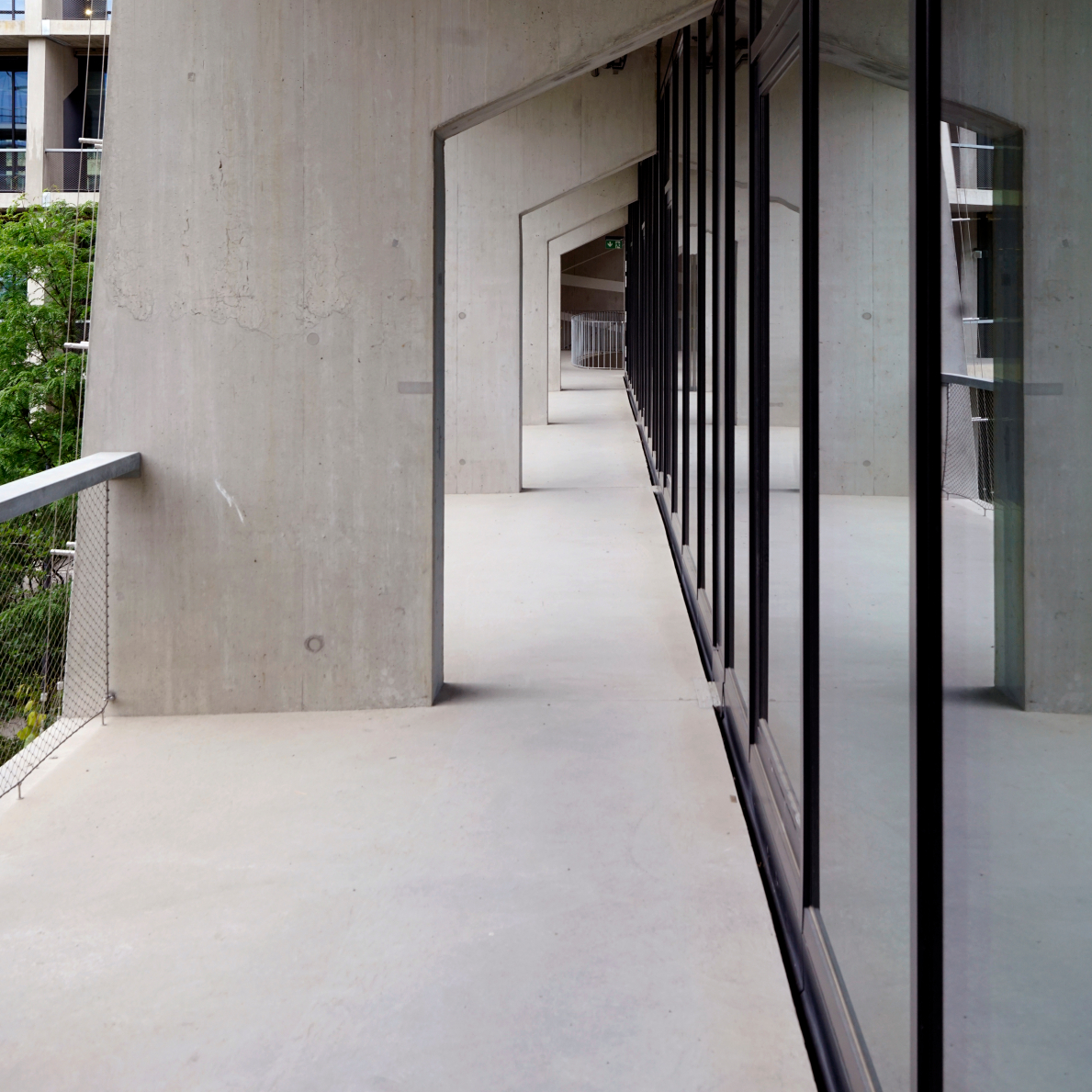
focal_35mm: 45
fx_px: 1606
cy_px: 279
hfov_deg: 37.6
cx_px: 544
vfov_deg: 36.7
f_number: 8
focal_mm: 35
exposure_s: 1/250
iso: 640
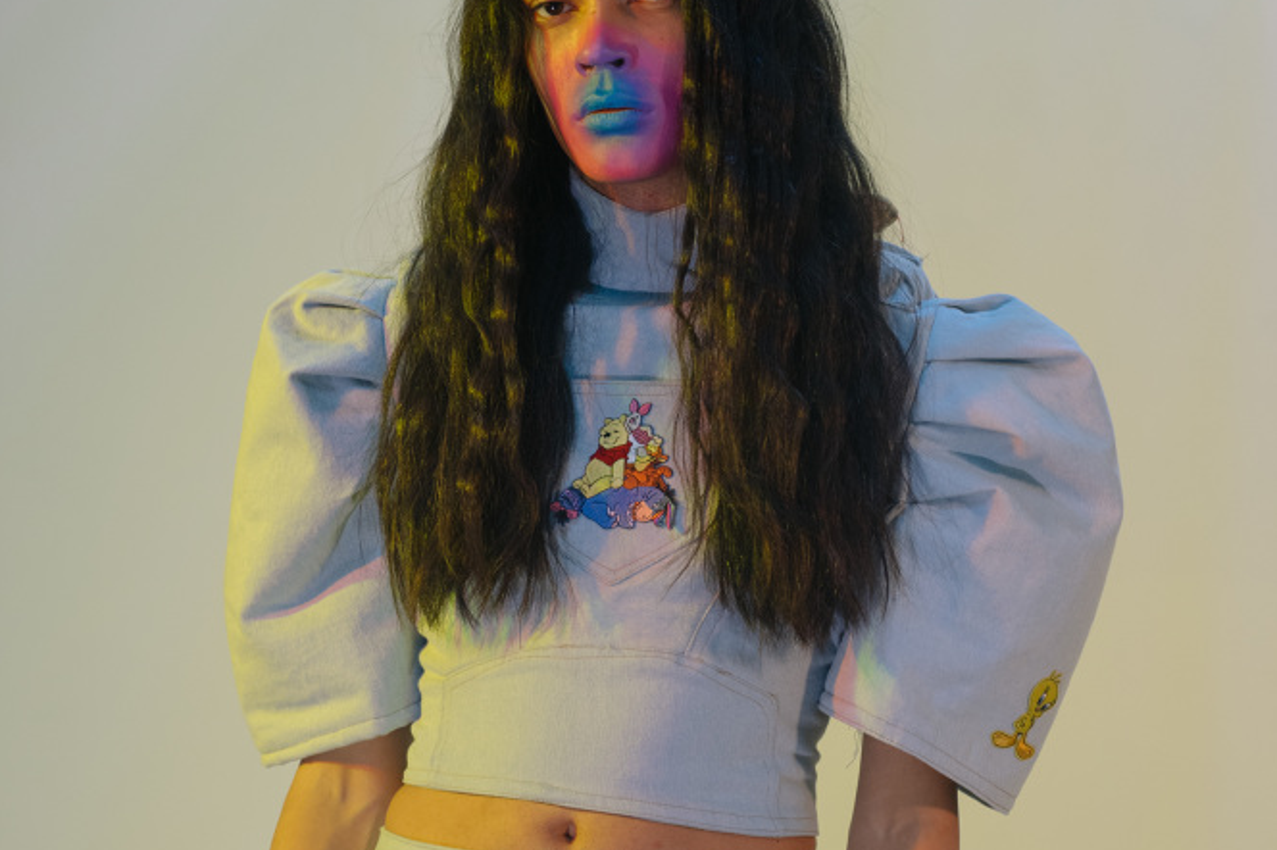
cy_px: 707
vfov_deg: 12.8
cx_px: 640
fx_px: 3758
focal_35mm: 106
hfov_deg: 19.3
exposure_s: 1/100
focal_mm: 70
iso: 400
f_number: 4.5
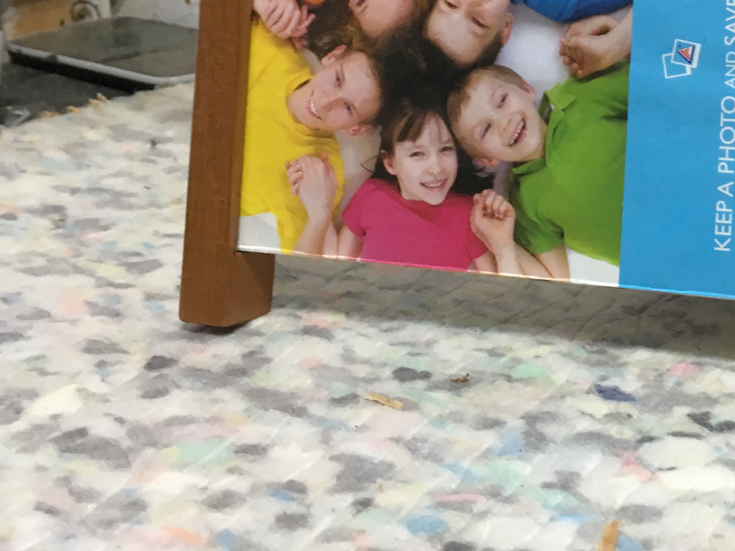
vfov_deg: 23.0
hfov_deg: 30.1
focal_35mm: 62
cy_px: 46
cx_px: 635
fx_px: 1316
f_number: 2.2
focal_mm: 4.15
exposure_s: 1/33
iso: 80
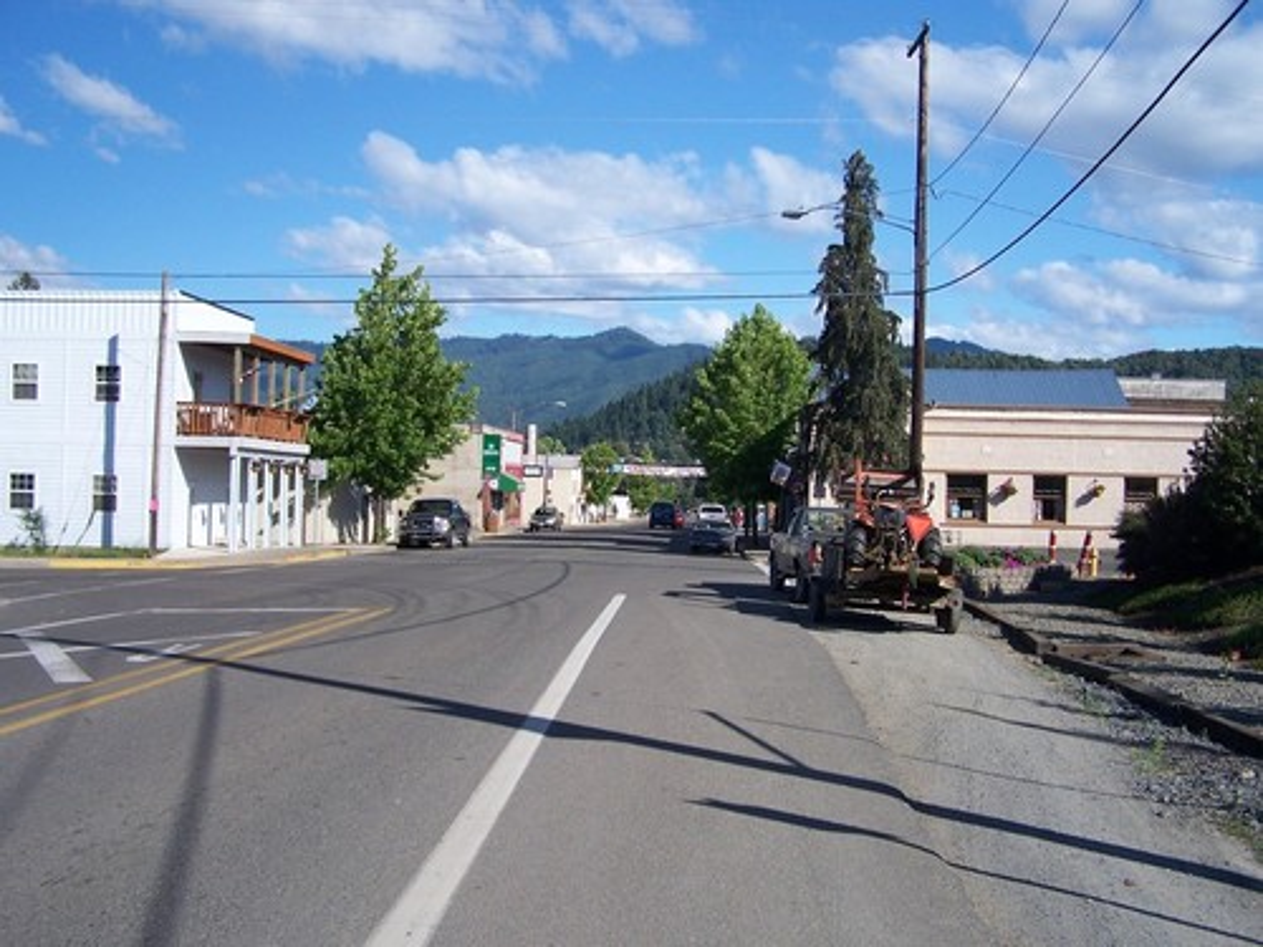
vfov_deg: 37.7
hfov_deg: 49.0
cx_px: 632
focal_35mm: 38
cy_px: 474
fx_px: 1386
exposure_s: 1/500
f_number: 2.8
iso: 80
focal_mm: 6.3
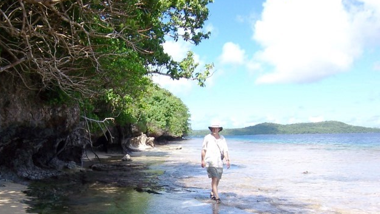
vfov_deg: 28.6
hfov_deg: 48.6
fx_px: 413
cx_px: 127
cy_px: 159
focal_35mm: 41
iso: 64
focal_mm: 3.8
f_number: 5.6
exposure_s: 1/125
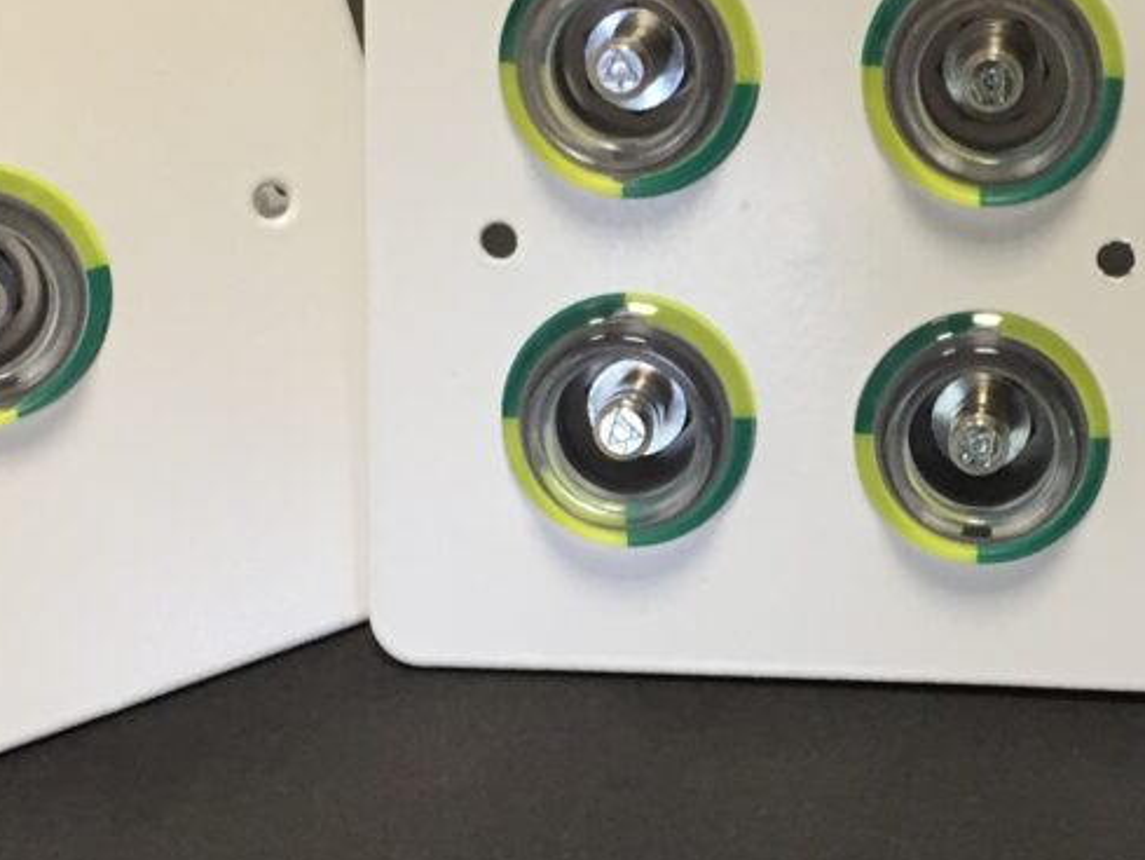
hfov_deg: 21.4
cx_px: 845
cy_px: 424
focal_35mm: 91
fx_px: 3011
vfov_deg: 16.2
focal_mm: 4.15
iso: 50
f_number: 2.2
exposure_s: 1/30
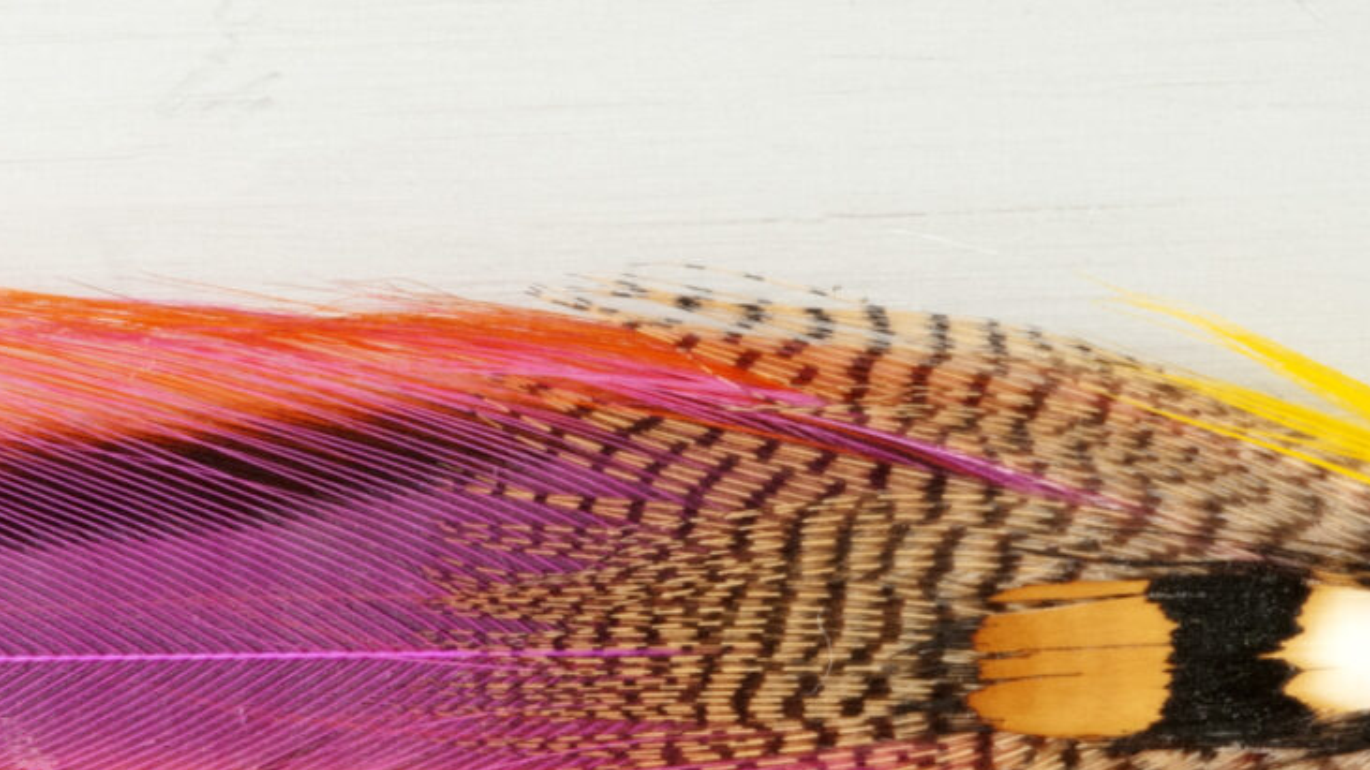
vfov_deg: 2.6
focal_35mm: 461
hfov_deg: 4.7
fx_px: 16762
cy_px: 585
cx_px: 292
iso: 200
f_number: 32
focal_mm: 105
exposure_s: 6
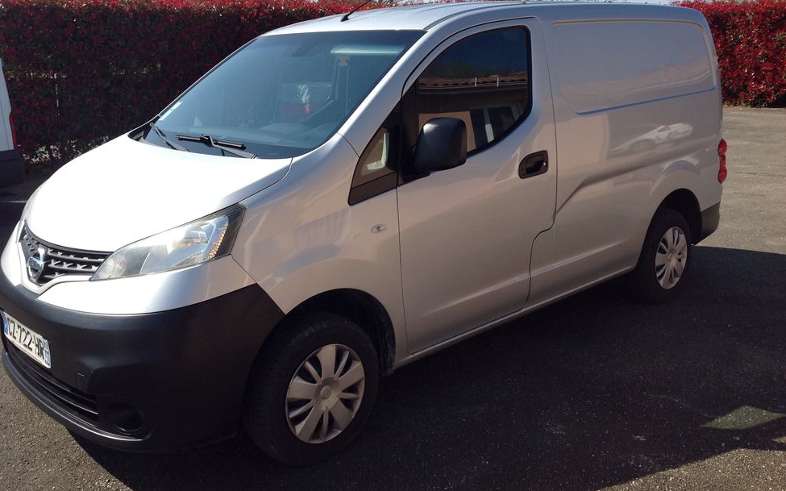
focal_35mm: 38
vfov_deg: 33.5
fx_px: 814
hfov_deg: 51.6
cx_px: 393
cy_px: 221
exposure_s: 1/1374
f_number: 2.4
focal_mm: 4.28
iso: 50
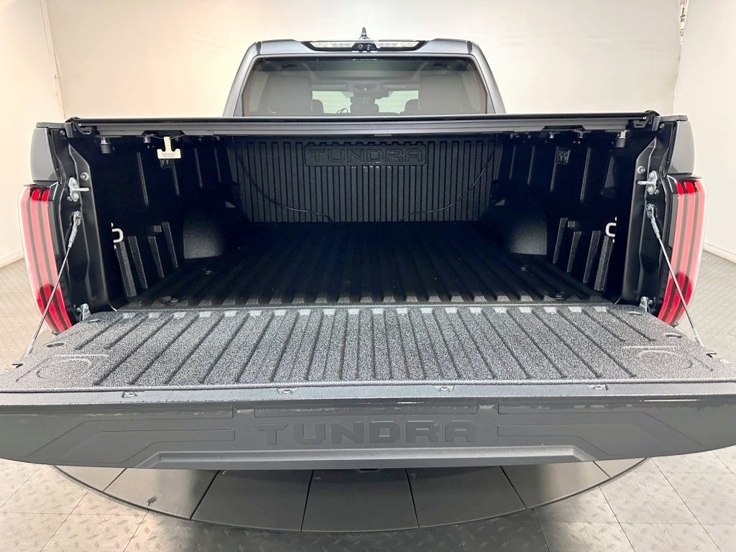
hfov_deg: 71.6
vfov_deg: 56.8
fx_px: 510
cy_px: 276
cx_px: 368
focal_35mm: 24
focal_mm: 6.86
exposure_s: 1/30
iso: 800
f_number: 1.78
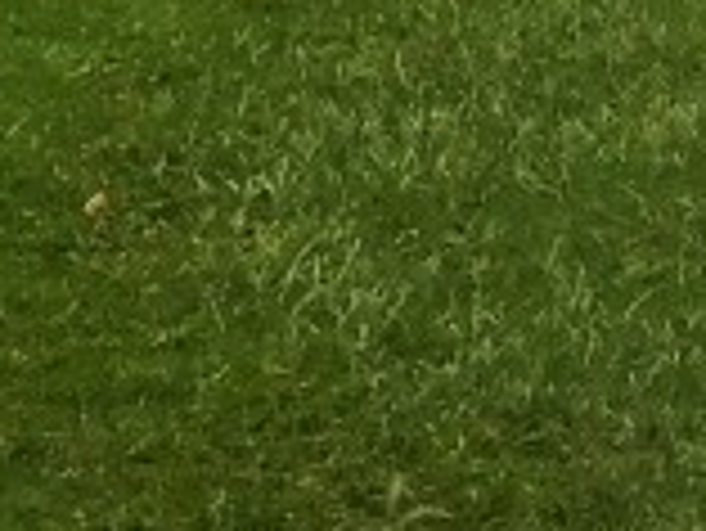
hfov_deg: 10.4
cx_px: 454
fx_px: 3858
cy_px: -1166
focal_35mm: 189
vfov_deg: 6.9
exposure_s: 1/3968
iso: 32
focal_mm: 4.15
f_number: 2.2
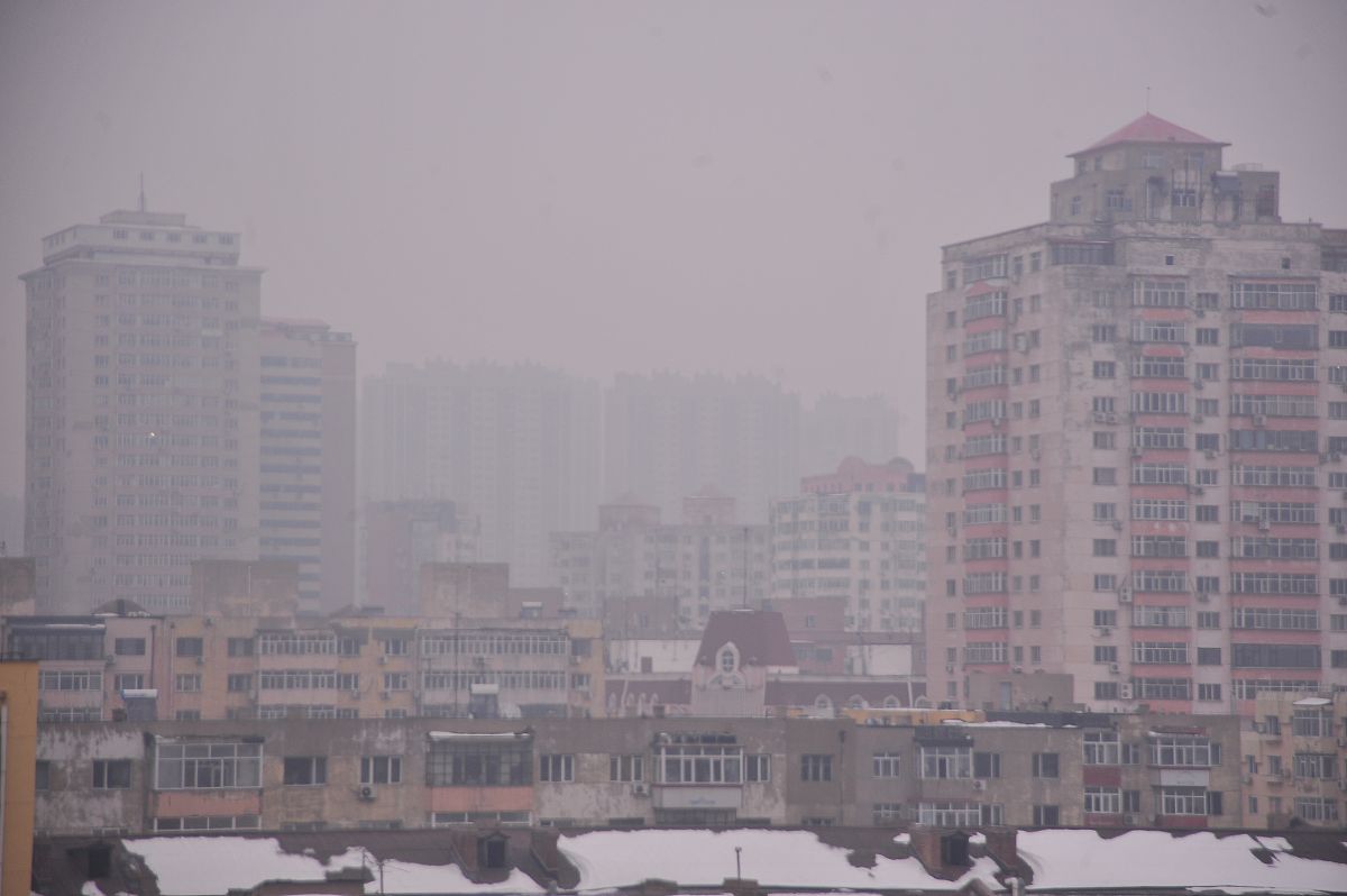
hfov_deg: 17.1
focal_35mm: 120
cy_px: 448
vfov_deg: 11.4
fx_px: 4486
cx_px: 674
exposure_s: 1/160
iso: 500
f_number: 6.3
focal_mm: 120
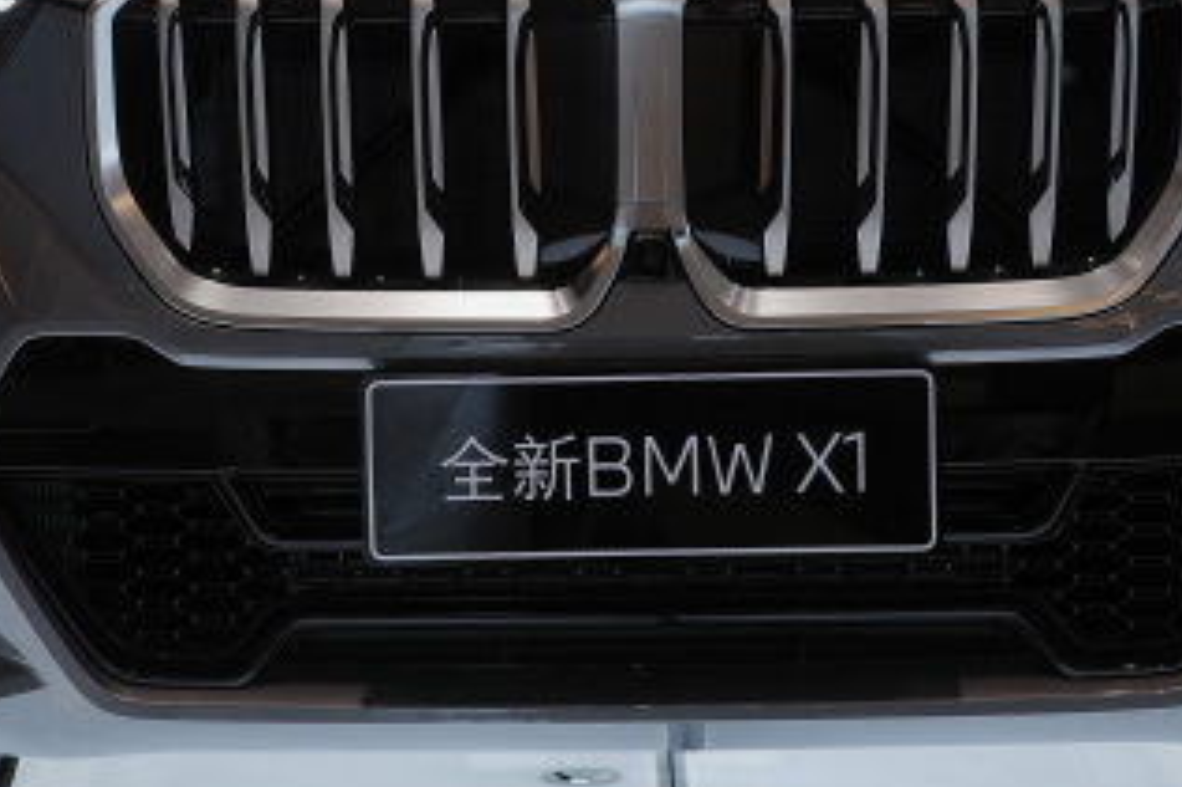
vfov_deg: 13.5
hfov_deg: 20.2
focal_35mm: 101
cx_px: 567
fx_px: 3314
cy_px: 166
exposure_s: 1/250
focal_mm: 26
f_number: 2.8
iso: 200
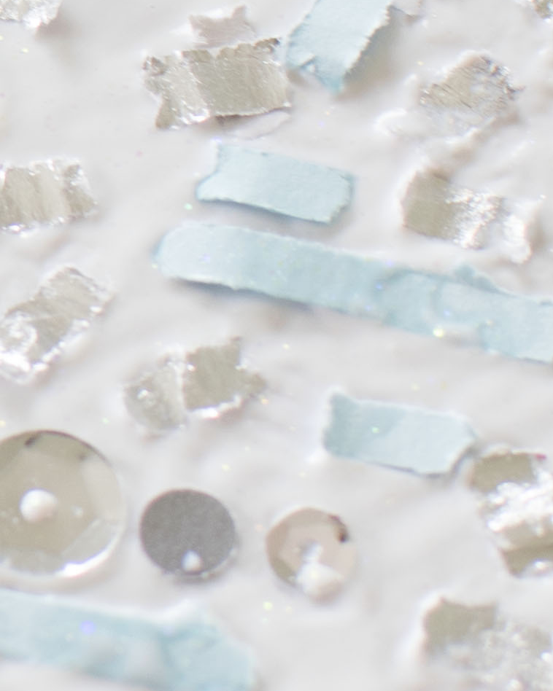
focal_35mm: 312
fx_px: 6384
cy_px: -9
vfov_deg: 6.2
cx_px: -537
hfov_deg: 4.9
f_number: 4
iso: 200
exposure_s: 1/40
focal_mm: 35
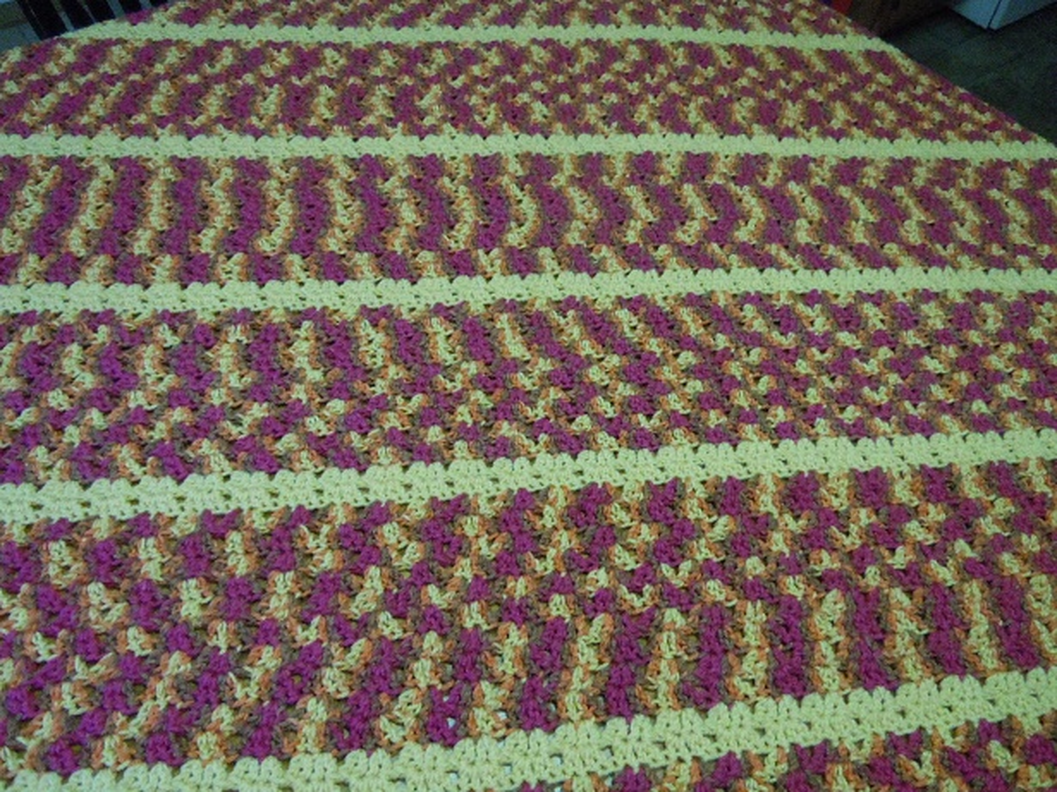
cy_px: 396
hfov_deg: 60.0
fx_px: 916
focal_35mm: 30
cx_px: 528
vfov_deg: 46.8
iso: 2500
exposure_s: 1/250
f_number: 3.5
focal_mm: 5.4
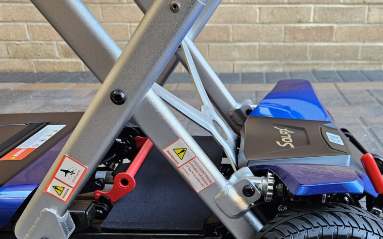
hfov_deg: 52.1
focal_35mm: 37
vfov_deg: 33.8
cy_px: 177
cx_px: 242
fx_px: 386
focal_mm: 5.4
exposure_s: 1/100
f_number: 1.8
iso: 320
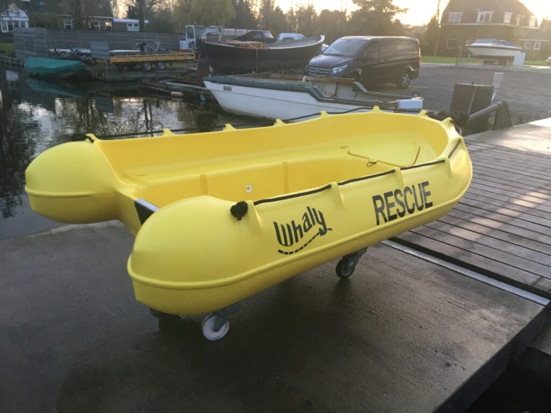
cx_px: 276
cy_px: 206
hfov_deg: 61.7
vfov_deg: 48.2
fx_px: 462
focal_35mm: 29
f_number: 2.2
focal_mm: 4.15
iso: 125
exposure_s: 1/33
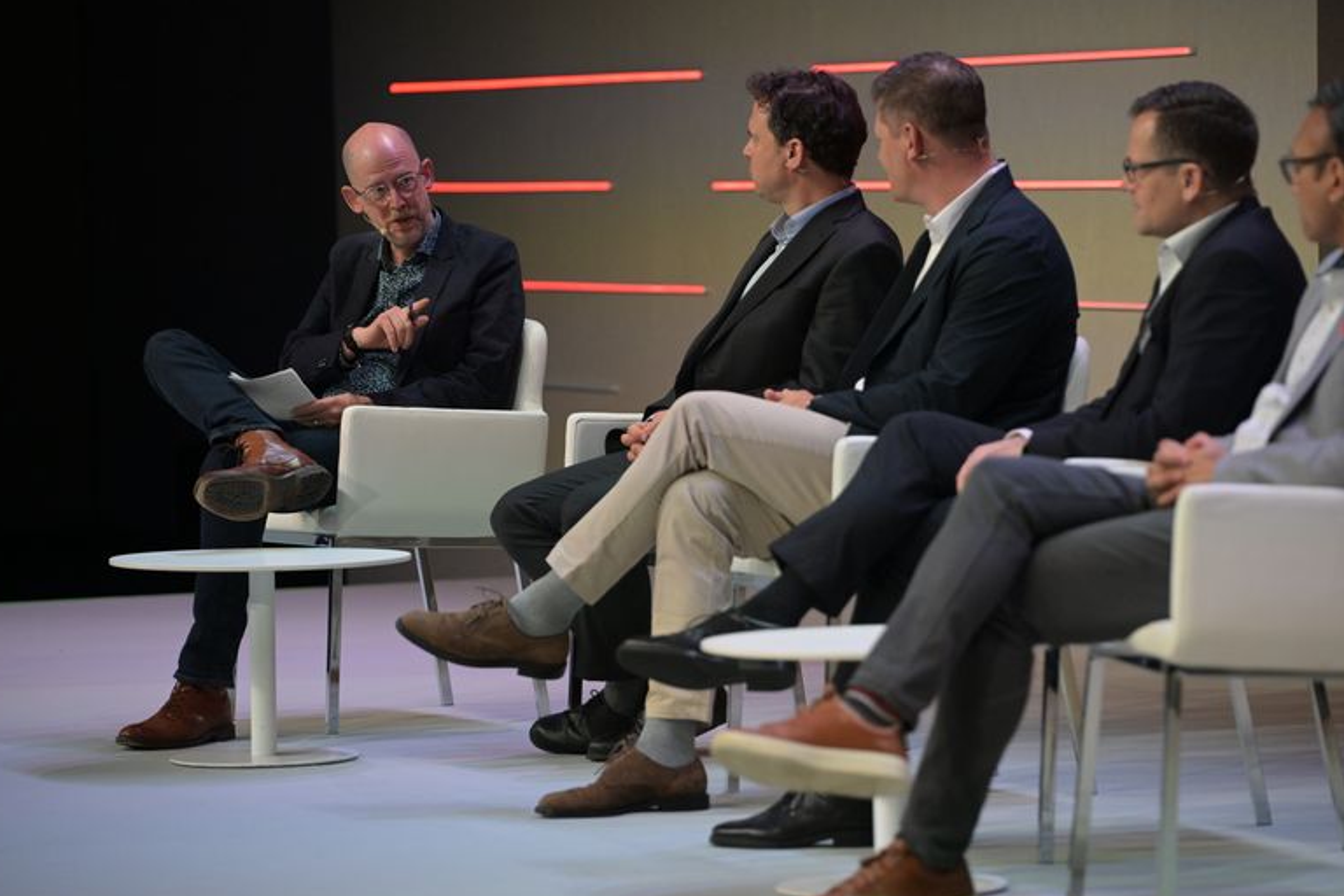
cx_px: 763
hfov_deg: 12.1
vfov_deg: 8.1
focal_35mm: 170
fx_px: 6346
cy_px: 432
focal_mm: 145
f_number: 2.8
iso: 2500
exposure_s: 1/1600
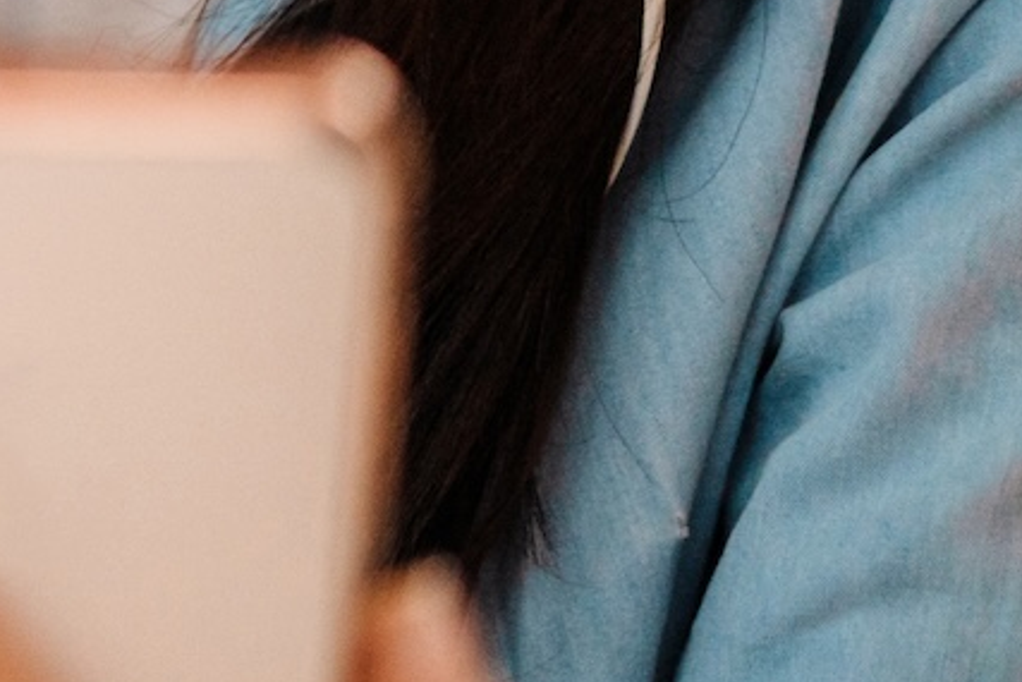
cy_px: -459
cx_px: -1115
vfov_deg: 5.3
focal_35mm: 256
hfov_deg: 7.7
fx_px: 7270
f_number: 1.8
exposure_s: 1/160
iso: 800
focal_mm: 55
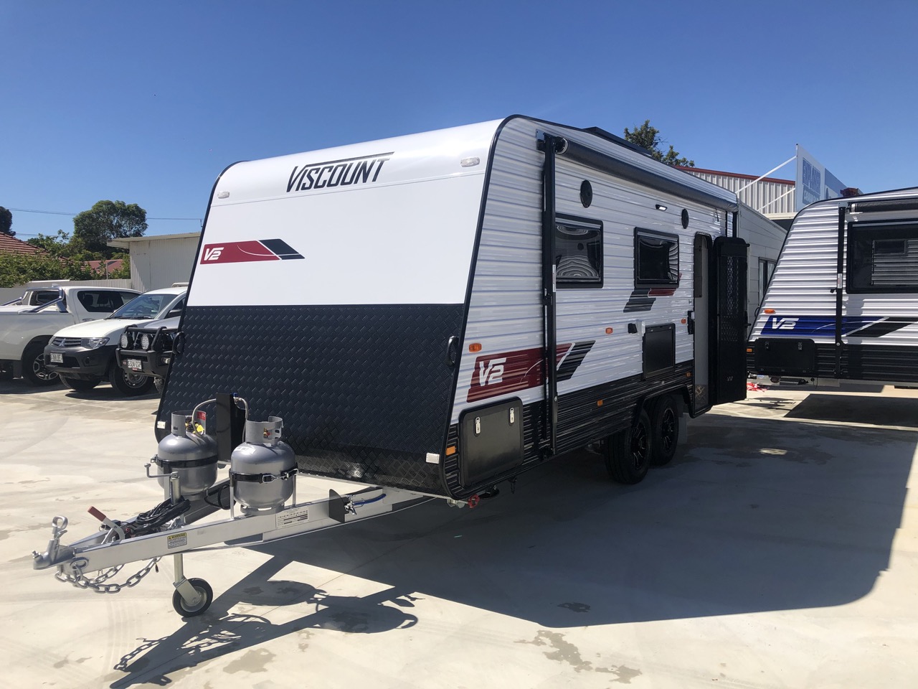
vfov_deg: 49.7
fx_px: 743
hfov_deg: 63.4
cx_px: 459
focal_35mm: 28
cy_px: 344
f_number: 1.8
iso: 25
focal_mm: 3.99
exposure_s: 1/3003
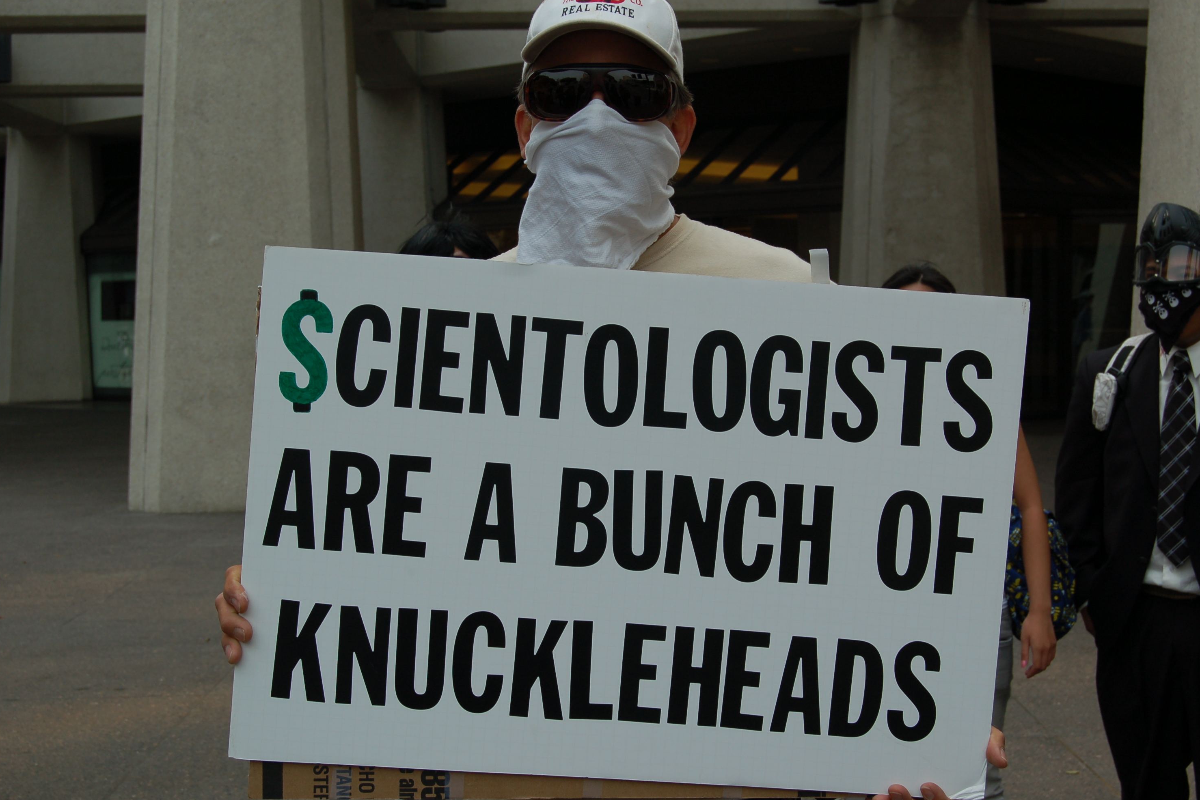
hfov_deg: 32.9
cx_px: 605
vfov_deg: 22.3
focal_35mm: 61
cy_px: 396
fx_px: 2033
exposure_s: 1/320
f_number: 9
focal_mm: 40
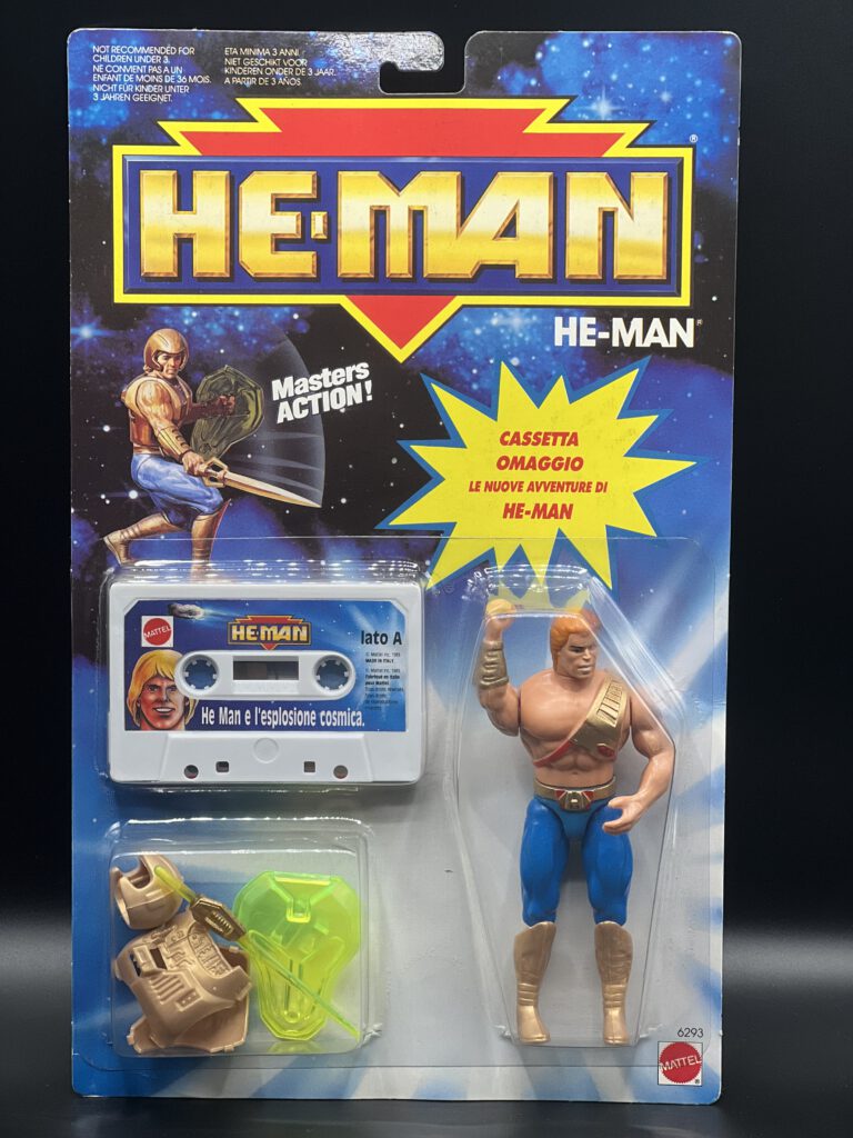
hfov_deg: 19.1
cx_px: 426
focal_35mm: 77
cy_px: 569
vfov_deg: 25.3
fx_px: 2530
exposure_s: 1/114
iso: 100
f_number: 2.8
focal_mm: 9
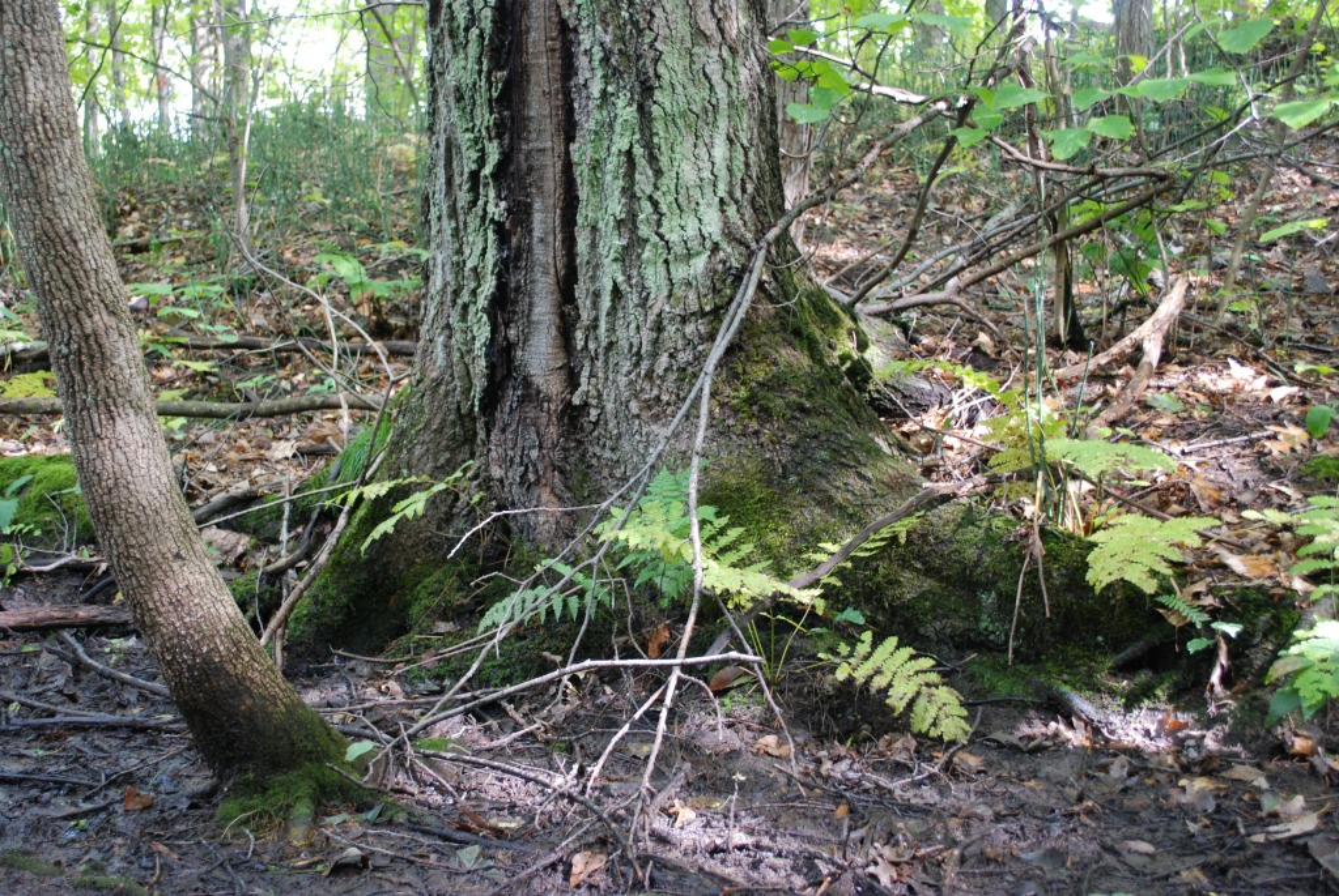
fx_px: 1676
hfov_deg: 43.5
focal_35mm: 45
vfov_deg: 30.0
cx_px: 670
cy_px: 448
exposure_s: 1/20
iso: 400
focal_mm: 30
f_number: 4.8
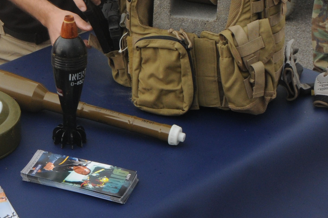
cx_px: -128
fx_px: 910
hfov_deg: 18.6
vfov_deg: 13.5
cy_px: 28
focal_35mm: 100
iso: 500
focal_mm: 22
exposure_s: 1/80
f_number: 8
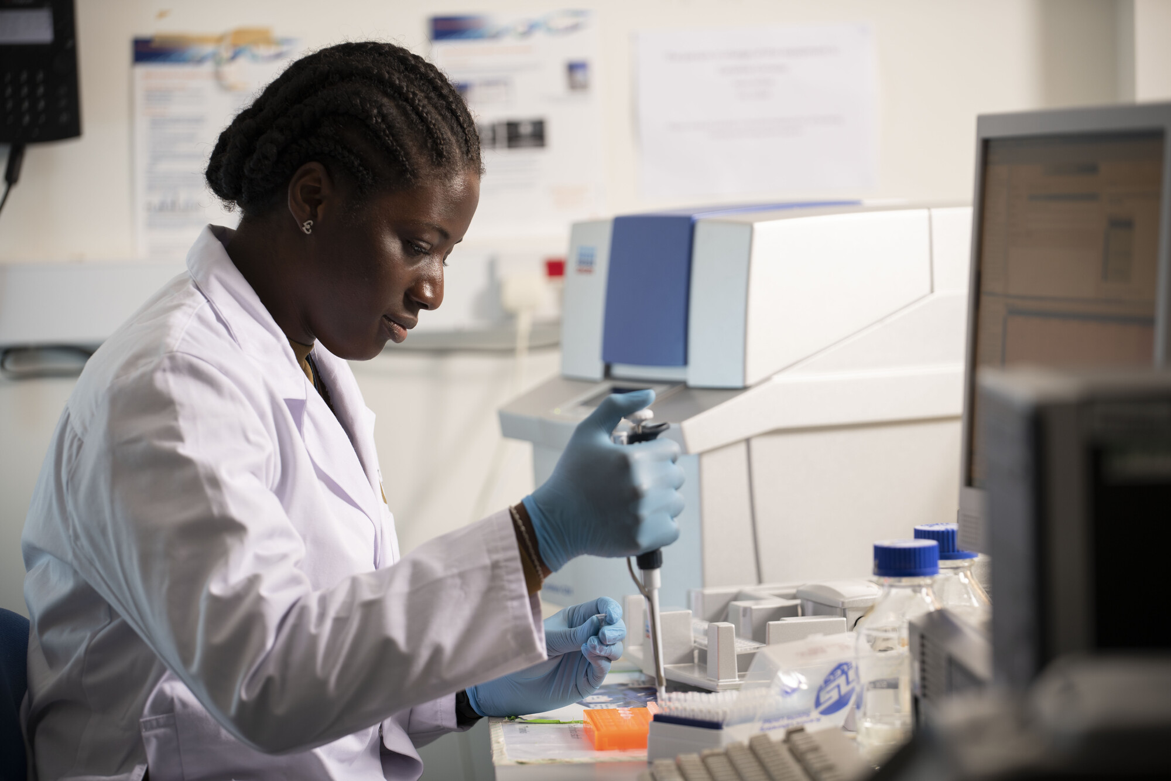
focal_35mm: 105
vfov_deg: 13.0
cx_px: 586
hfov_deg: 19.5
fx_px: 3415
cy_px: 390
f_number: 2.8
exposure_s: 1/60
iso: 100
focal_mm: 105
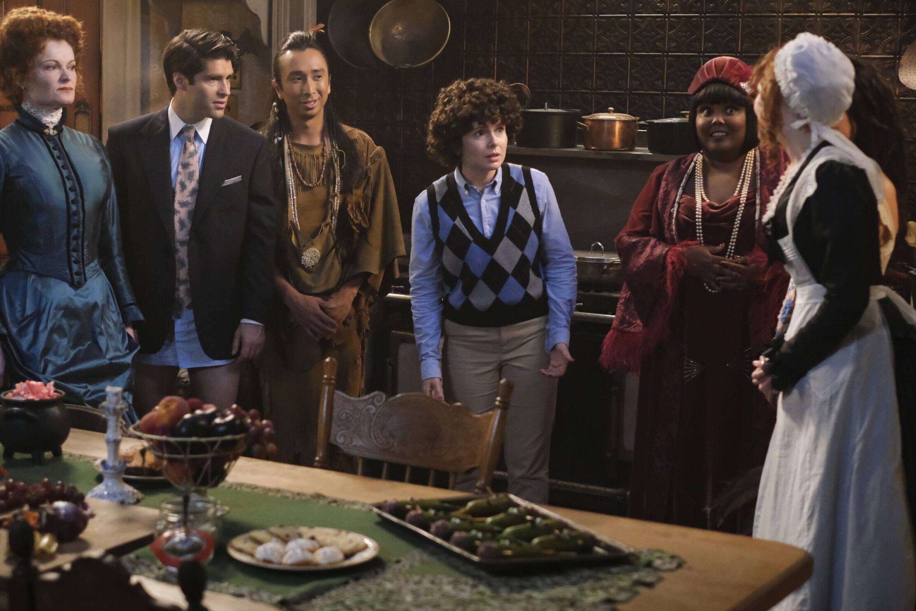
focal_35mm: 61
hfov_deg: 32.9
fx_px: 1552
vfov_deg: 22.3
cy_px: 280
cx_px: 438
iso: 6400
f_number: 2
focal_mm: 35
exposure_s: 1/125
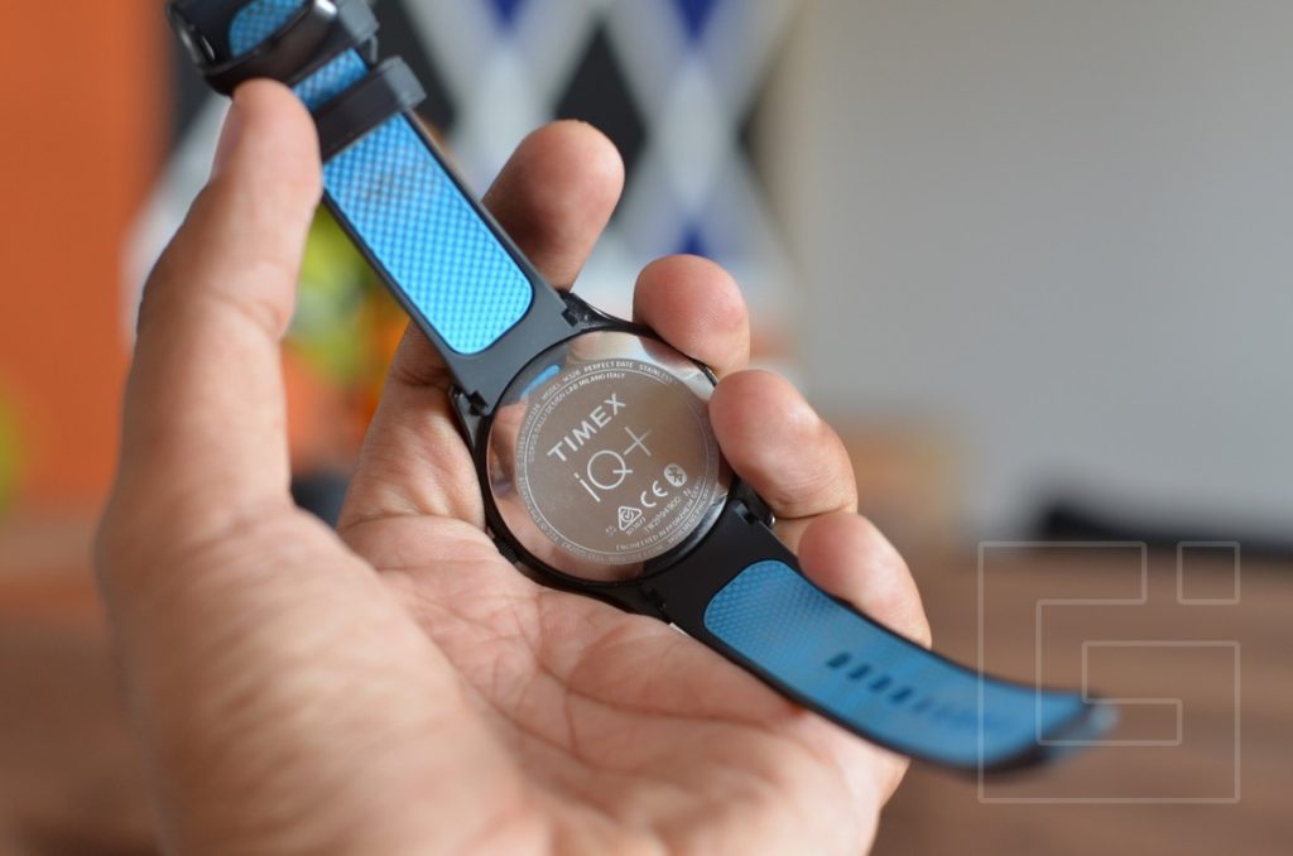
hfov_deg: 27.0
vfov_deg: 18.1
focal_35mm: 75
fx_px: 2688
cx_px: 646
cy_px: 428
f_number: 3.5
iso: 500
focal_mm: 50
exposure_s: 1/50
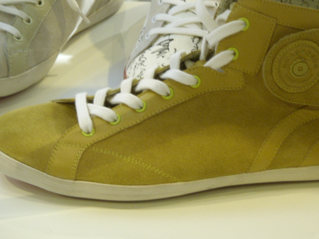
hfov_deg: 23.0
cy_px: 123
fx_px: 783
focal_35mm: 85
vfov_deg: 17.4
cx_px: 188
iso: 300
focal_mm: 13.01
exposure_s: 1/15
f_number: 4.2
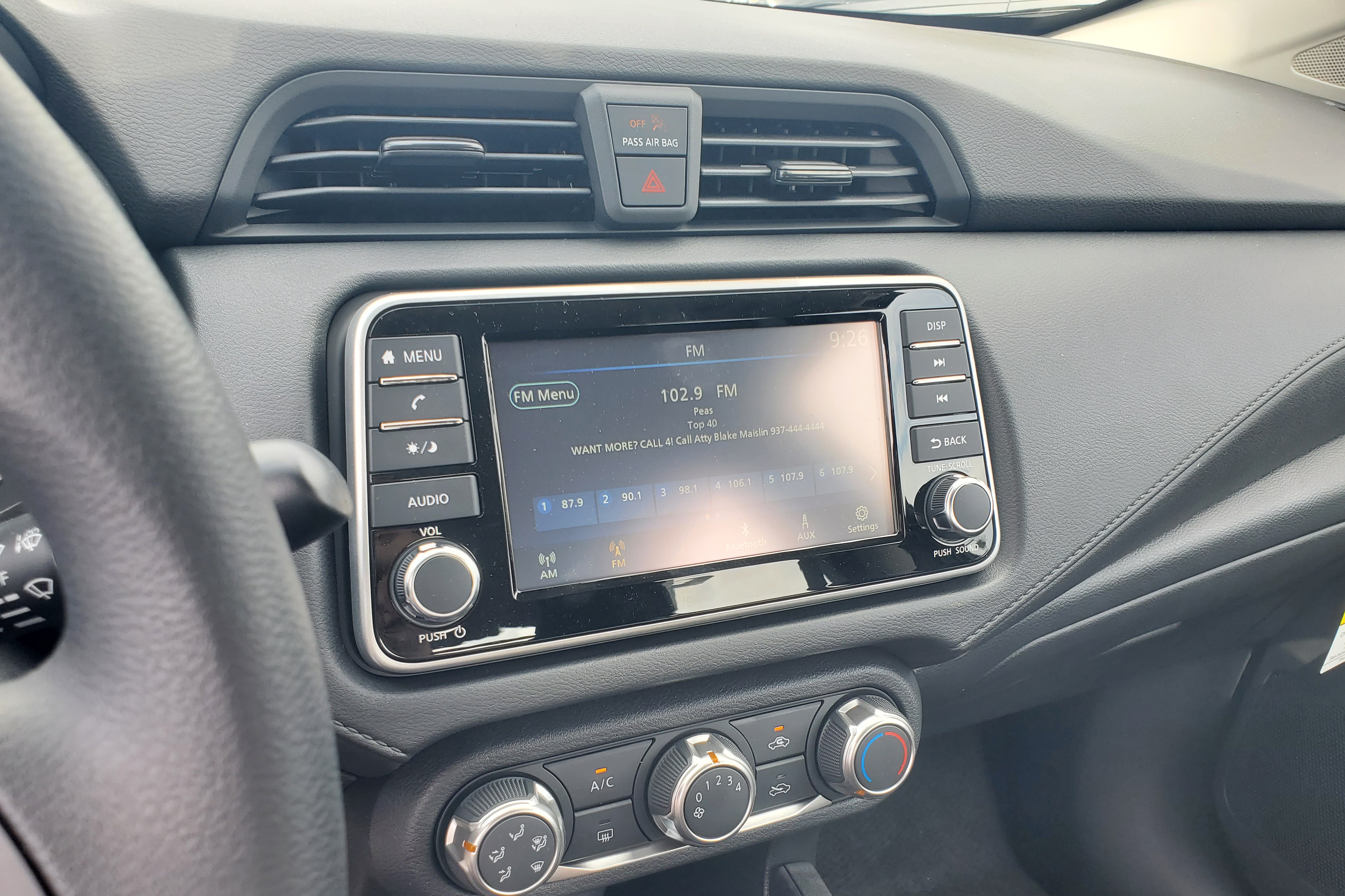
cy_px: 520
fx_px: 1046
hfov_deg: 65.5
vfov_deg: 46.2
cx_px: 675
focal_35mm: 28
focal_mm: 4.3
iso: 50
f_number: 2.4
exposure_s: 1/207
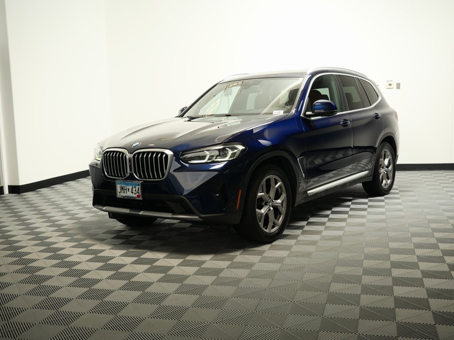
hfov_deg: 46.8
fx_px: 525
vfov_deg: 36.0
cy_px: 170
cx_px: 227
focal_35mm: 40
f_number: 4.1
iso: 200
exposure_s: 1/200
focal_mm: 20
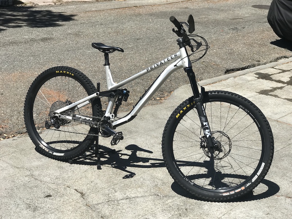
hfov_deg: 33.8
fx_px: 481
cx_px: 146
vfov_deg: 25.7
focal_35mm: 57
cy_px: 110
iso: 20
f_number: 2.8
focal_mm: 6.6
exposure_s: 1/630
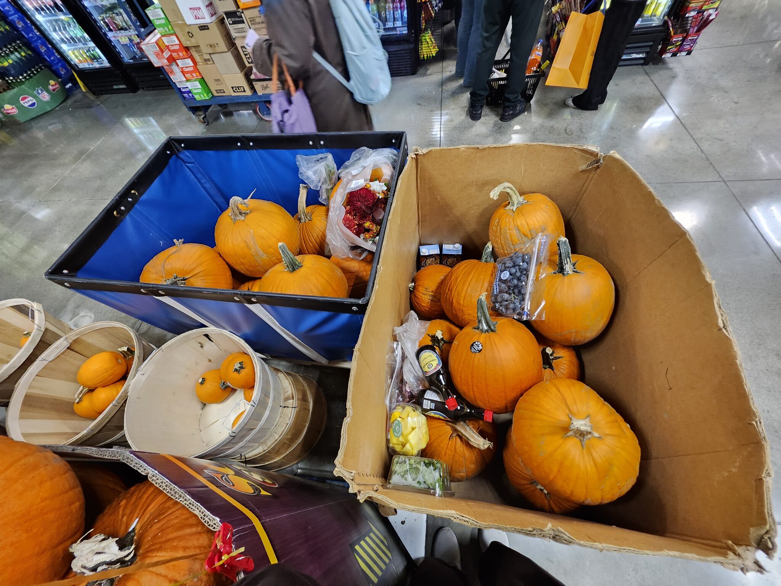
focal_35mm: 13
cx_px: 390
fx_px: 293
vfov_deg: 89.9
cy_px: 293
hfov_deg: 106.2
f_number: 2.2
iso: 400
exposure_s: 1/60
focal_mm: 1.74
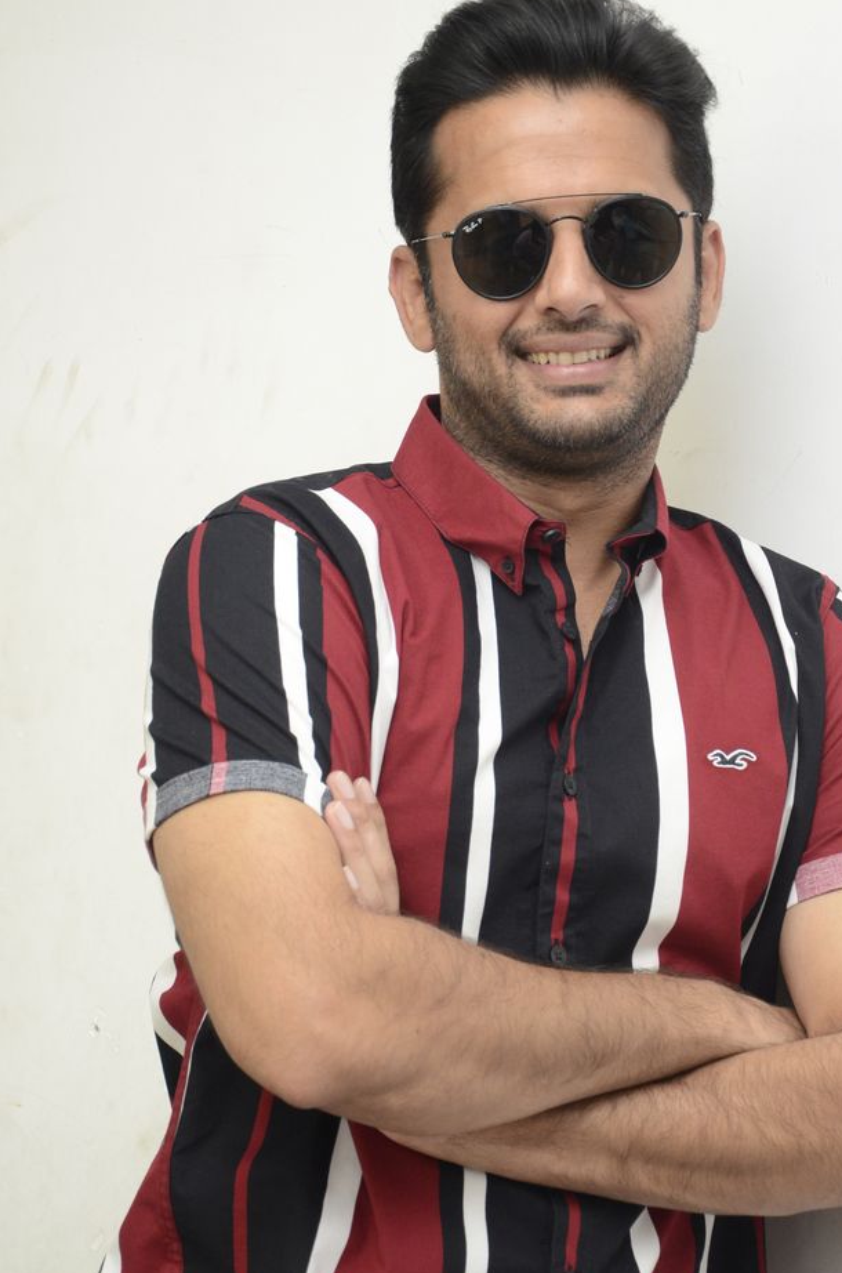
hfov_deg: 11.1
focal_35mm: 123
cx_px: 492
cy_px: 624
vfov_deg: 16.7
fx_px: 4338
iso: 1600
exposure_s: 1/125
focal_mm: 70
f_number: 7.1
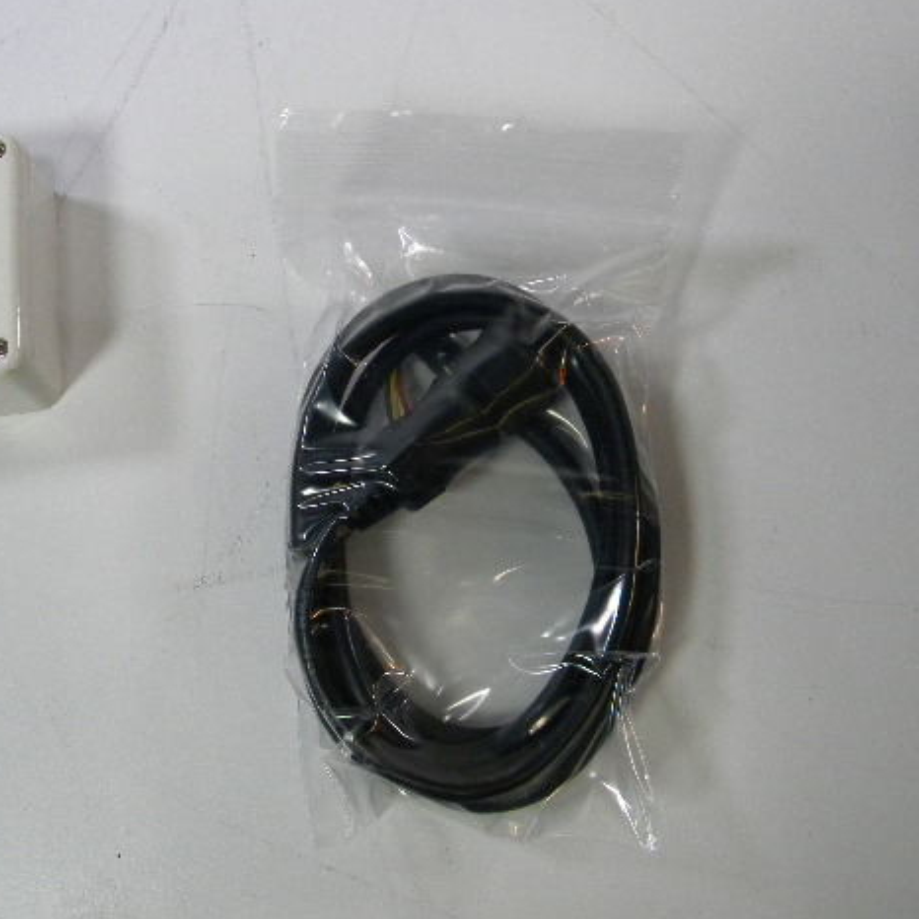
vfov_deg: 48.4
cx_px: 446
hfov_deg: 48.4
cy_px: 448
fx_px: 1021
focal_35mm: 34
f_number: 3.5
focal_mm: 5
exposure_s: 1/516
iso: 400
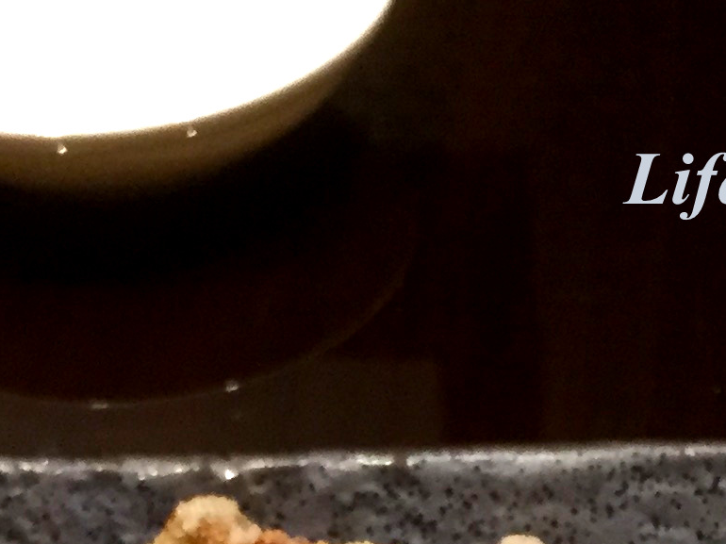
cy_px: 1071
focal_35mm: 123
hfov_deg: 16.0
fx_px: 2579
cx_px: 480
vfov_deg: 11.0
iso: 250
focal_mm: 4.15
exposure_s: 1/17
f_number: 2.2
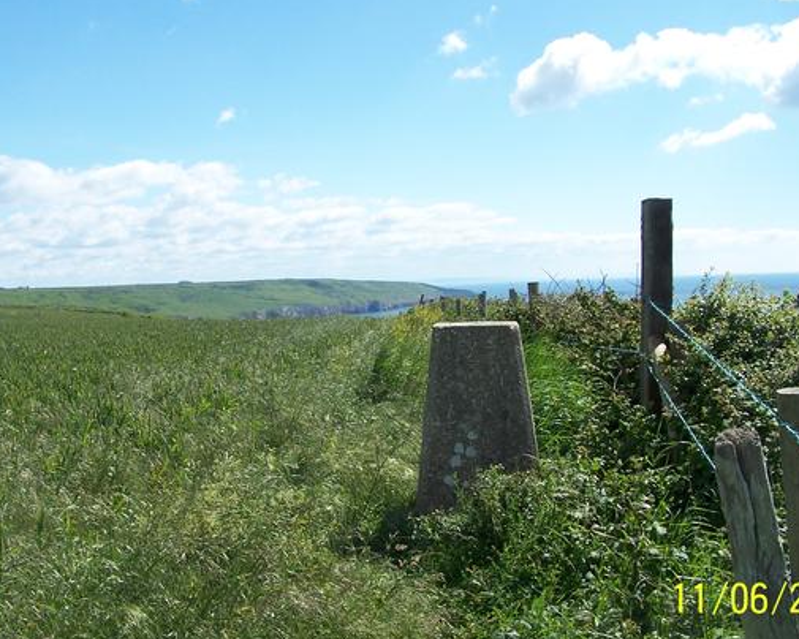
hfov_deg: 39.5
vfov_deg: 32.1
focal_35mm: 47
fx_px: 1111
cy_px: 320
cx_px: 416
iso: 80
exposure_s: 1/800
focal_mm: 6.3
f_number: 4
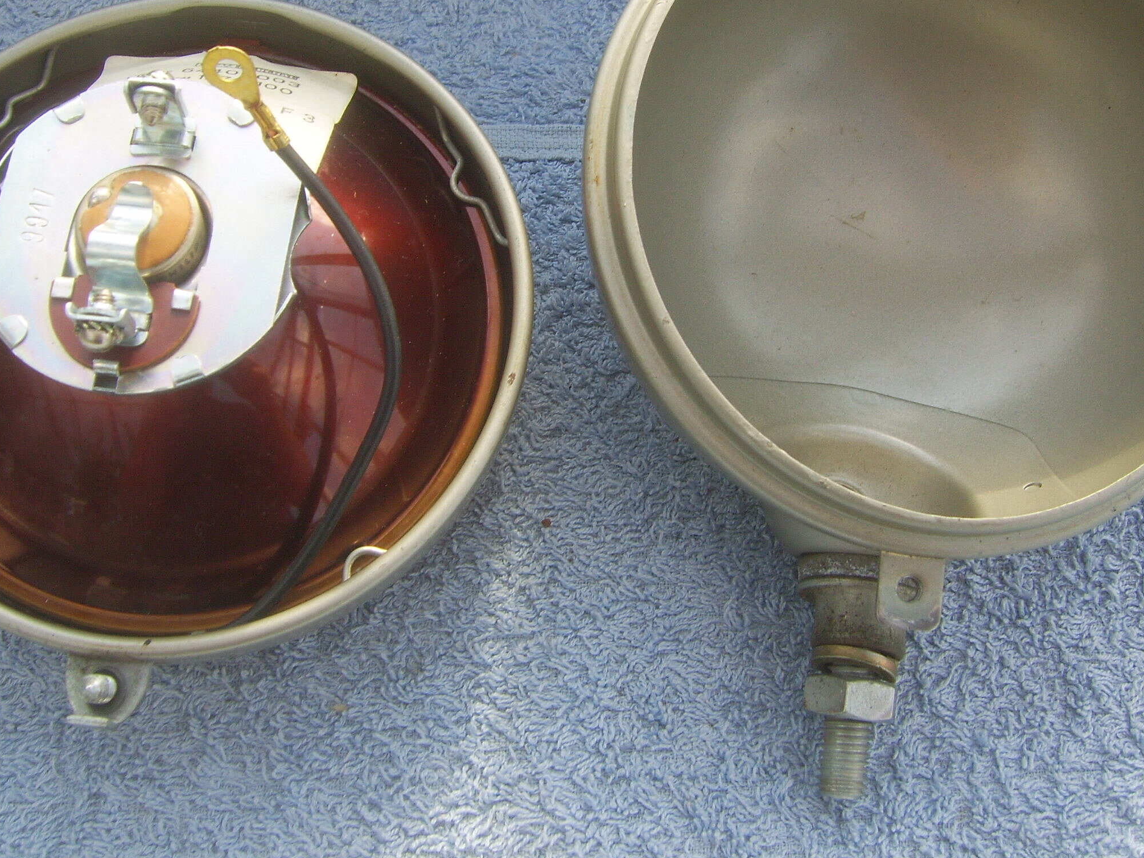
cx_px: 557
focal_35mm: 49
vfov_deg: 29.5
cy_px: 311
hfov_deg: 38.9
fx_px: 1620
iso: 50
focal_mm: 7.8
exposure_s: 1/80
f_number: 5.1
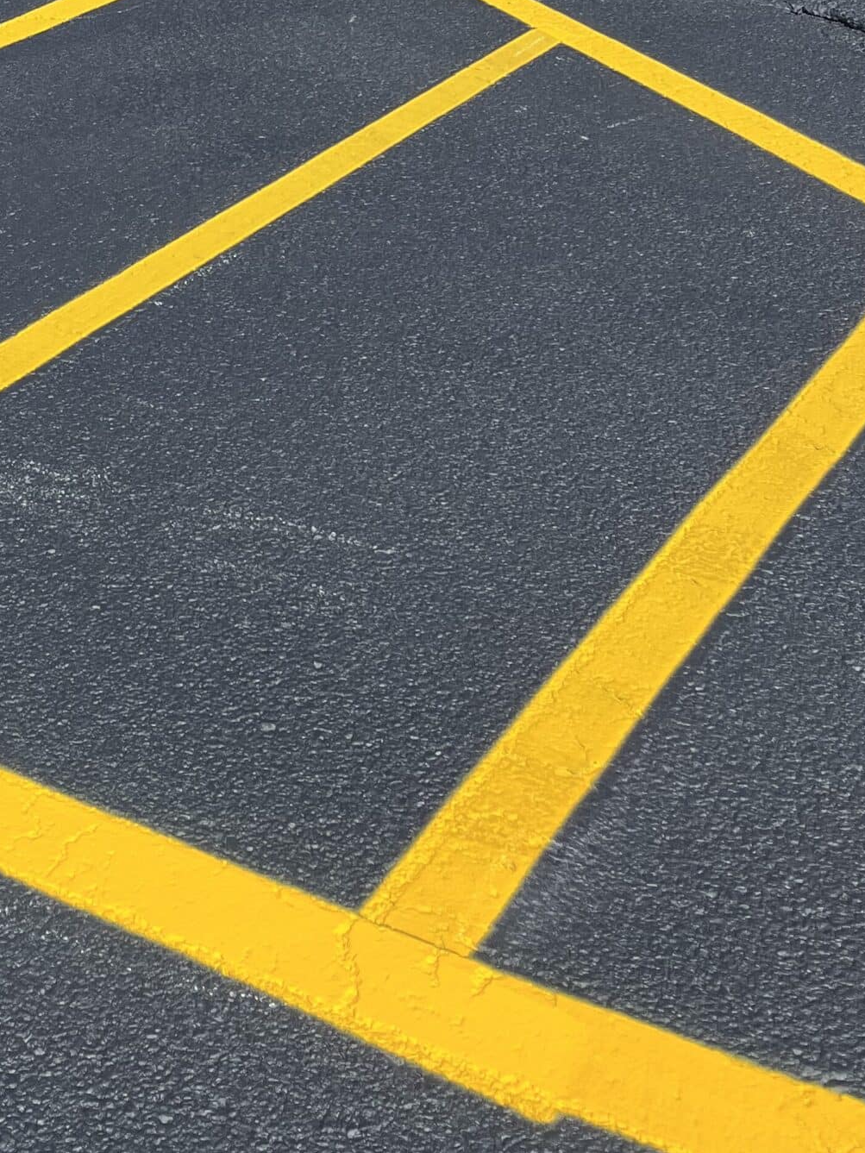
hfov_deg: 25.3
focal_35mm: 56
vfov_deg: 31.4
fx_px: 1866
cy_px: -33
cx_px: 90
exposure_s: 1/4016
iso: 50
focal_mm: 5.1
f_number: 1.6
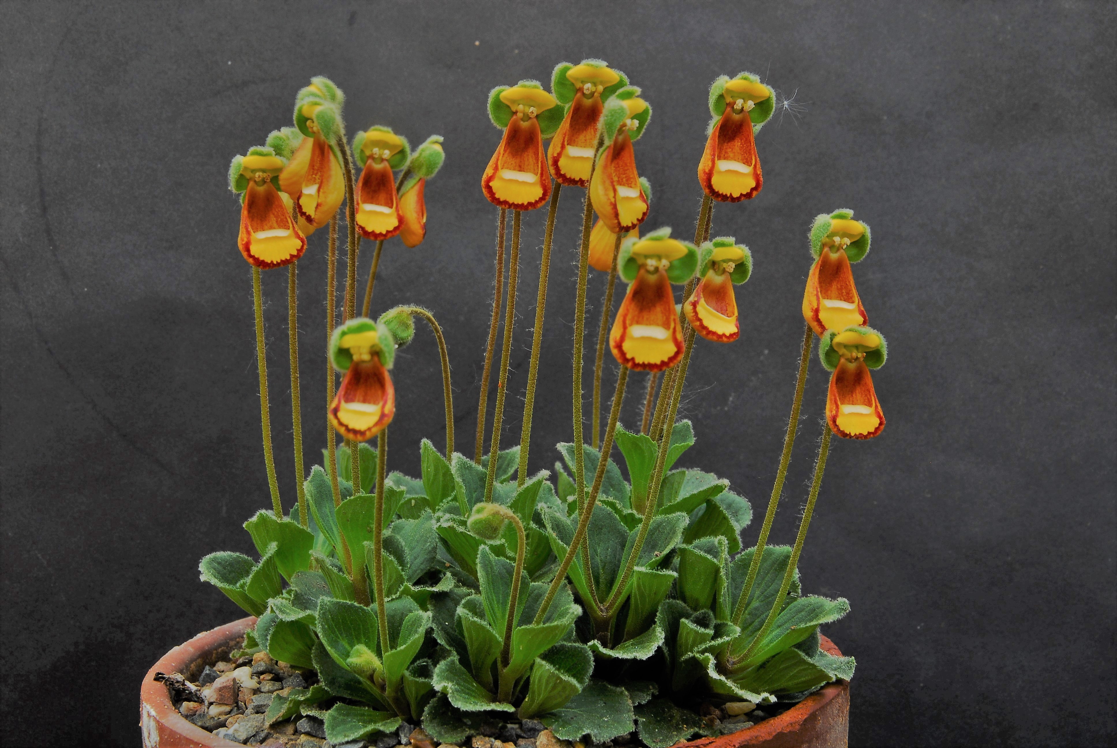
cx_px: 558
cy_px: 374
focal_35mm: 69
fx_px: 2143
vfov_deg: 19.8
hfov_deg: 29.2
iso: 200
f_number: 16
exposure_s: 1/6
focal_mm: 46
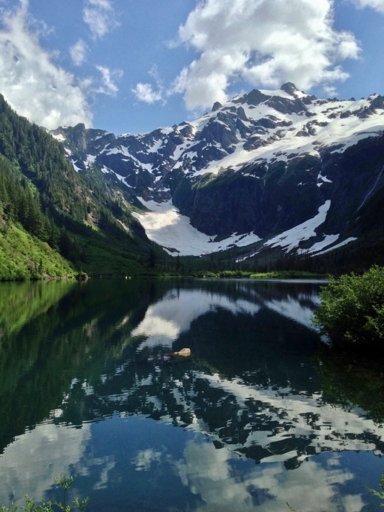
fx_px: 488
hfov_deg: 43.0
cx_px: 192
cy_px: 256
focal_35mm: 33
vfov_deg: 55.3
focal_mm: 4.13
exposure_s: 1/1153
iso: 50
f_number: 2.4
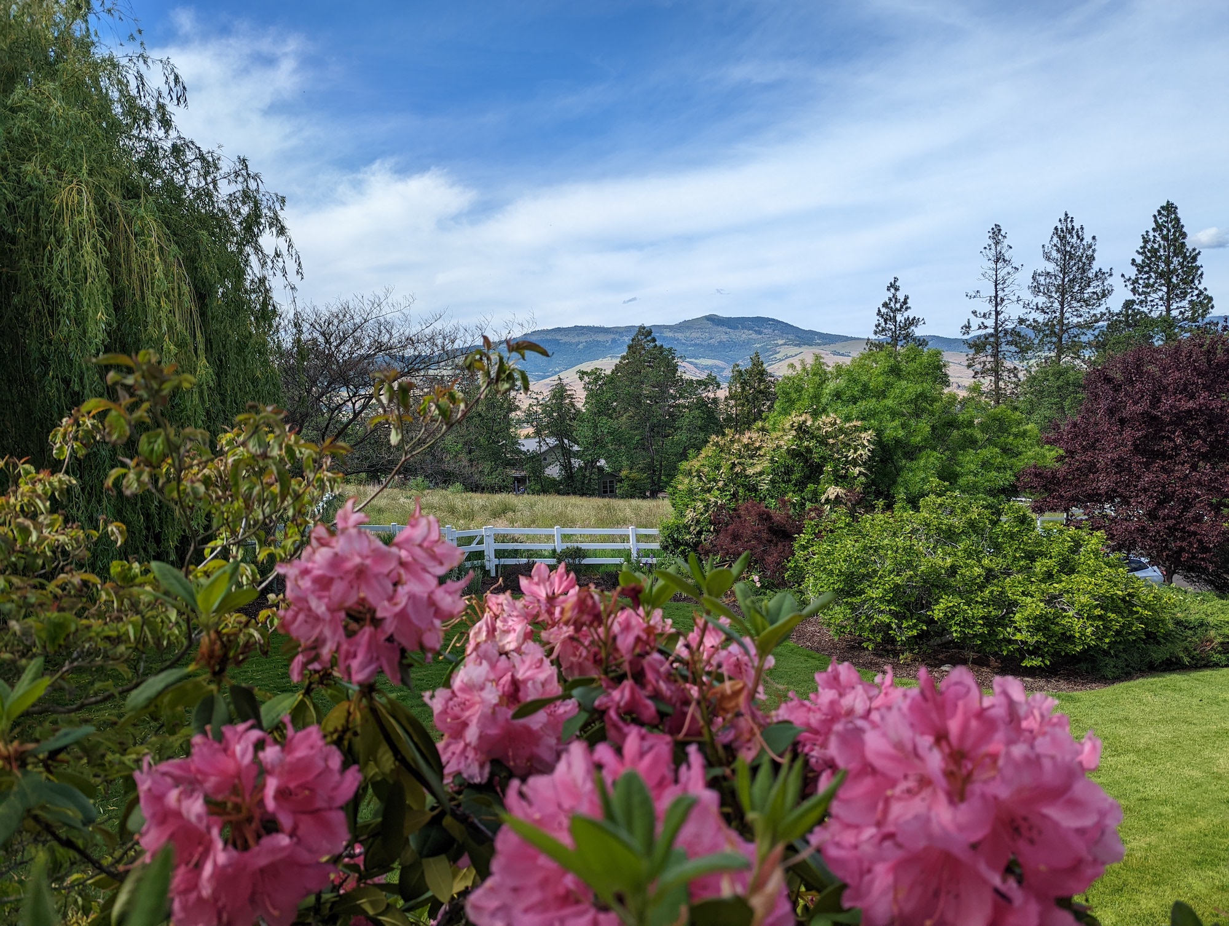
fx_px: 853
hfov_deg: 71.5
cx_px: 614
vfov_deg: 56.9
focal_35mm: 24
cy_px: 463
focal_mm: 6.81
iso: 44
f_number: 1.85
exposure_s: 1/1689
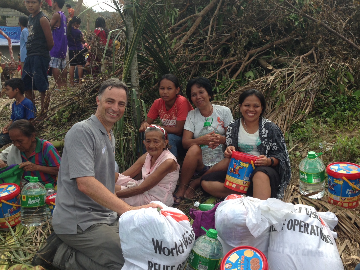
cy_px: 141
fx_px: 385
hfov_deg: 50.1
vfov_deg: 38.7
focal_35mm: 37
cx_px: 196
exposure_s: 1/704
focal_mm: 4.12
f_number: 2.4
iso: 50
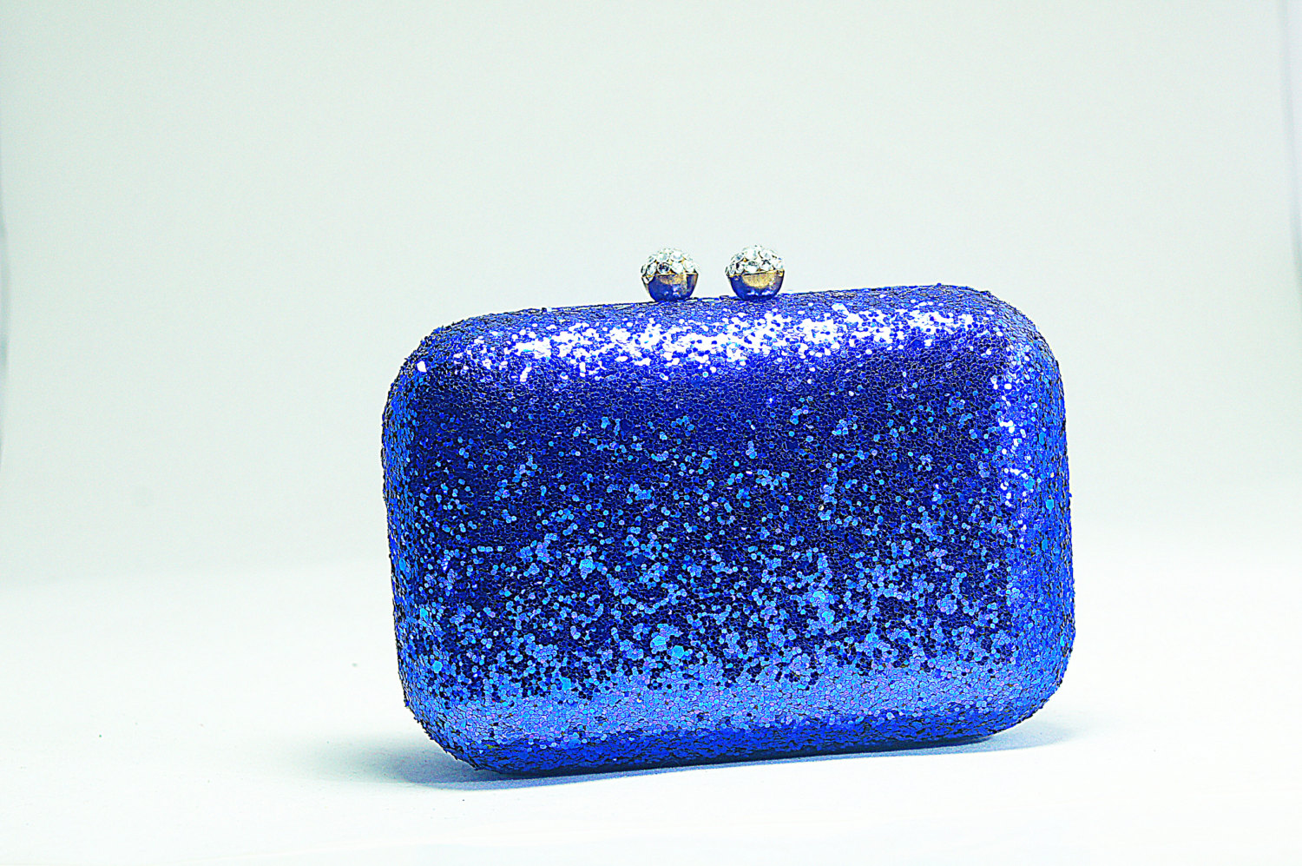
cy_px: 433
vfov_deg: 13.0
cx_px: 651
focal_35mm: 105
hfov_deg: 19.5
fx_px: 3794
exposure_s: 1/8
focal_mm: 70
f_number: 9
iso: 200
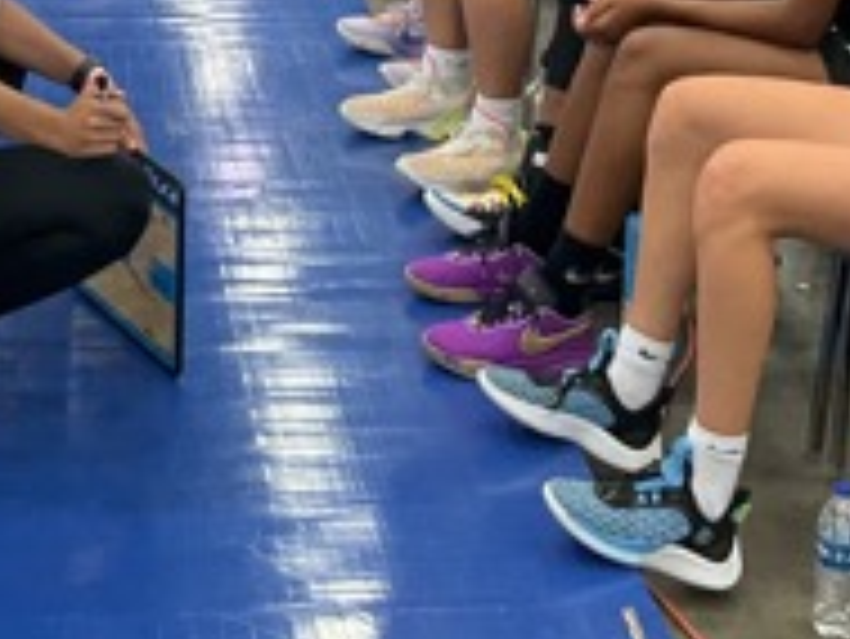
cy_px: -364
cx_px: 319
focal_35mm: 98
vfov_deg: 14.0
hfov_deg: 20.0
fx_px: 2408
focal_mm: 3
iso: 125
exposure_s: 1/60
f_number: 1.8
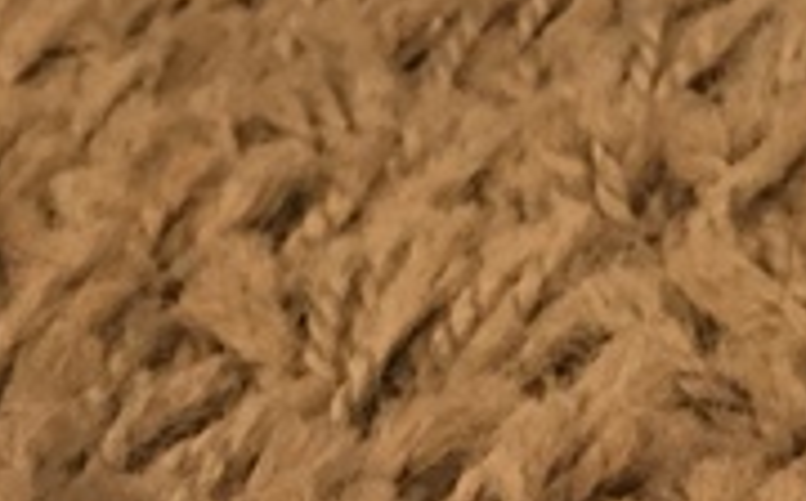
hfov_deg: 11.9
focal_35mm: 171
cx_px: 1106
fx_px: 3752
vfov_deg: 6.8
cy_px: -1096
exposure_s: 1/30
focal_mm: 4.15
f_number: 2.2
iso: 100
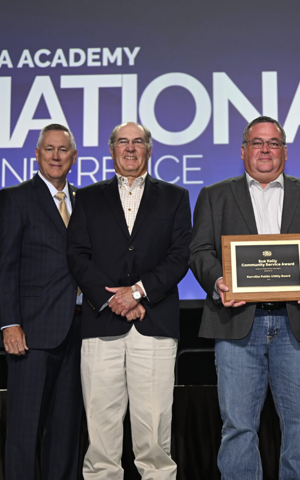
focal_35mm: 88
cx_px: 257
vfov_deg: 23.6
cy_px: 240
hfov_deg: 14.7
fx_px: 1151
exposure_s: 1/200
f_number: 3.2
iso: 900
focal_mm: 57
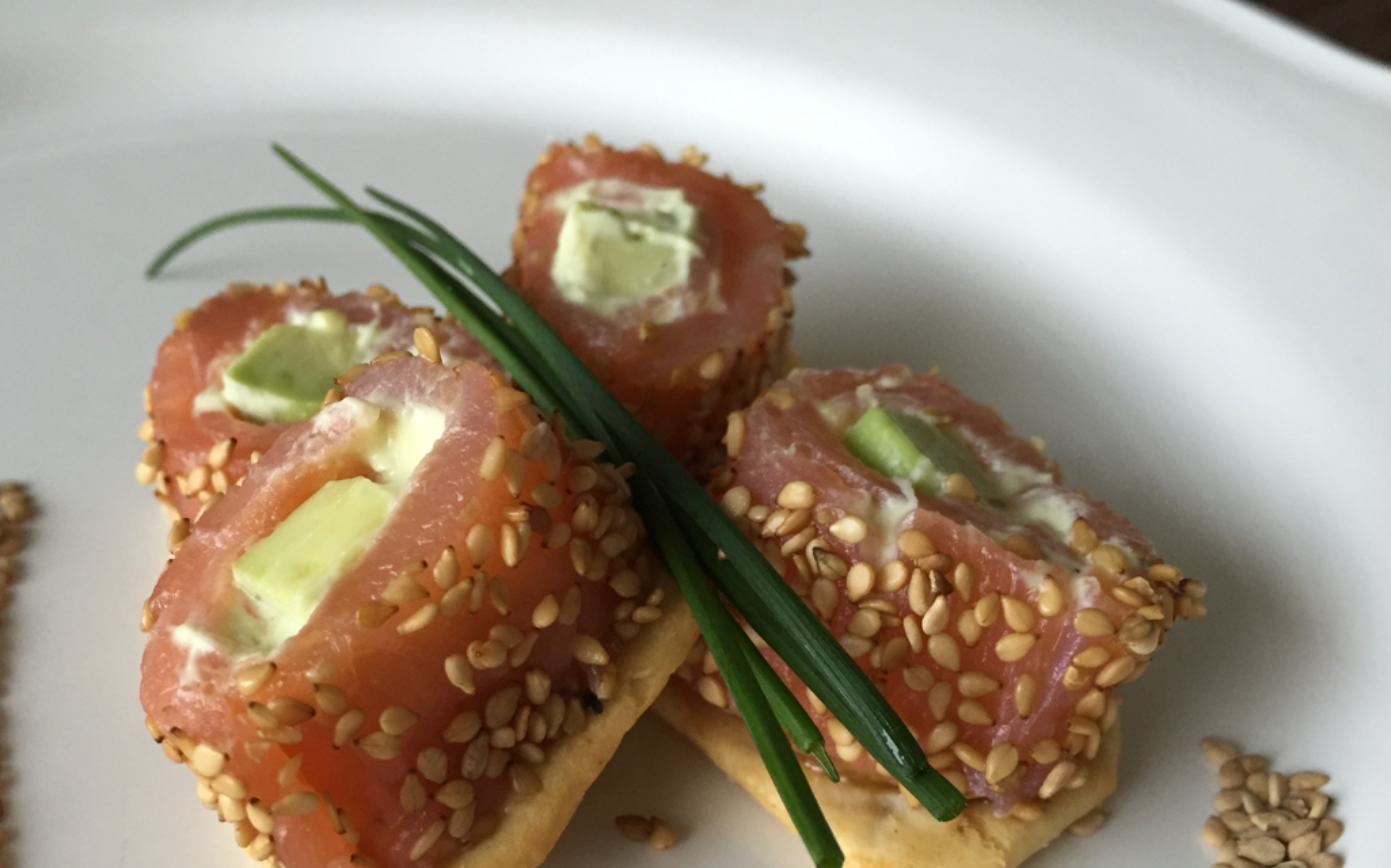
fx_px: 1364
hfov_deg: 53.9
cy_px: 609
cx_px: 616
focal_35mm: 36
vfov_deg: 34.8
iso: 64
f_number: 2.2
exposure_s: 1/33
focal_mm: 4.15
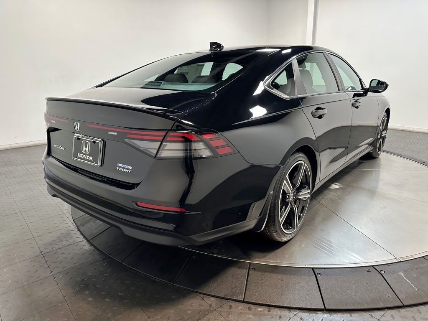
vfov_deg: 56.8
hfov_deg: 71.6
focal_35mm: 24
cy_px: 160
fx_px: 297
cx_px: 214
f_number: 1.78
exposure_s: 1/60
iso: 500
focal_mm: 6.86
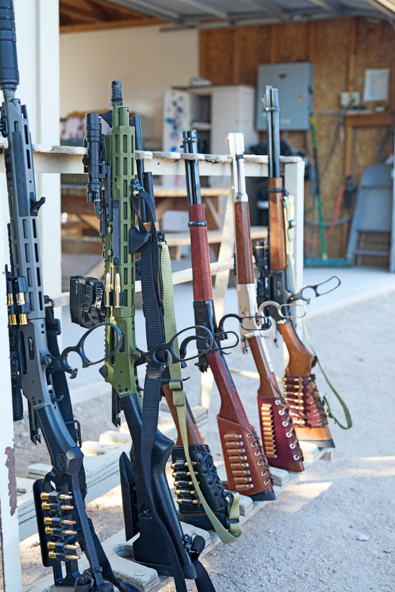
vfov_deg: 39.6
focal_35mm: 50
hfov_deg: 27.0
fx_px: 823
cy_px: 296
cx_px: 198
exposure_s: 1/320
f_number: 4
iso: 1600
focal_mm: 50
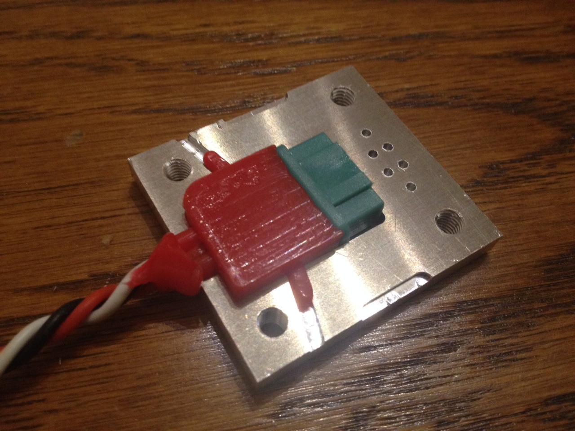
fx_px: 581
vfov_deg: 40.7
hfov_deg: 52.6
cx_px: 288
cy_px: 216
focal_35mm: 35
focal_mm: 4.28
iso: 200
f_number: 2.4
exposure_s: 1/20
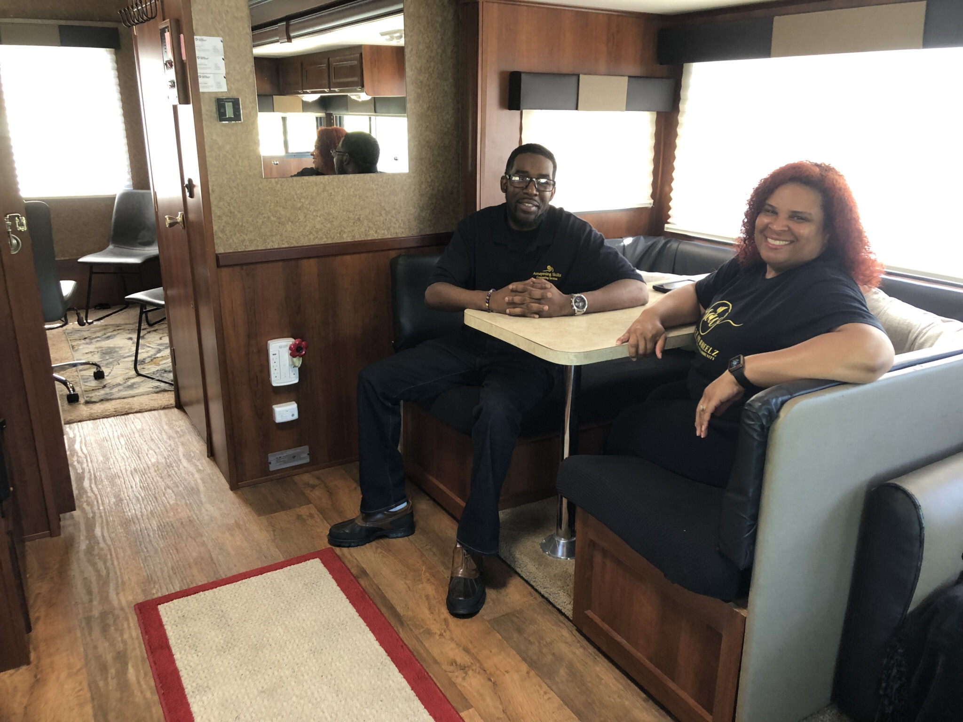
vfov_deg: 49.7
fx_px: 779
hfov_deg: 63.4
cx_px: 482
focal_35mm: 28
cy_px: 361
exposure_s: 1/15
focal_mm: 3.99
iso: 40
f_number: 1.8
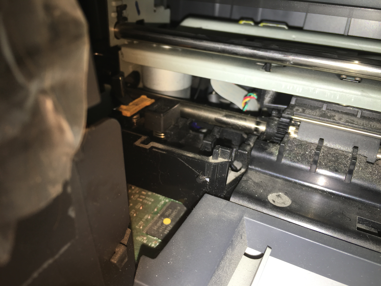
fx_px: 319
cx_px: 190
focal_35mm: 29
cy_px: 143
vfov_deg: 48.2
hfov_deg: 61.7
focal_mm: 4.15
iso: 25
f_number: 2.2
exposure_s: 1/39
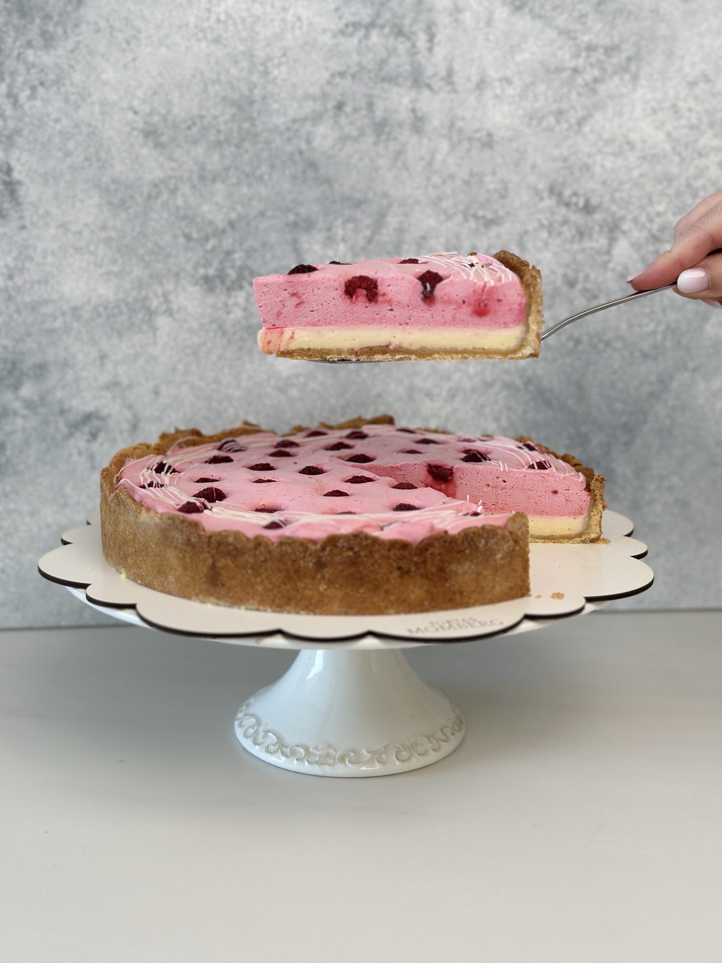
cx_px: 361
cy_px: 482
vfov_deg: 39.7
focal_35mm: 48
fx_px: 1335
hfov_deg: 30.3
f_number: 1.78
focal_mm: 6.86
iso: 80
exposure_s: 1/334
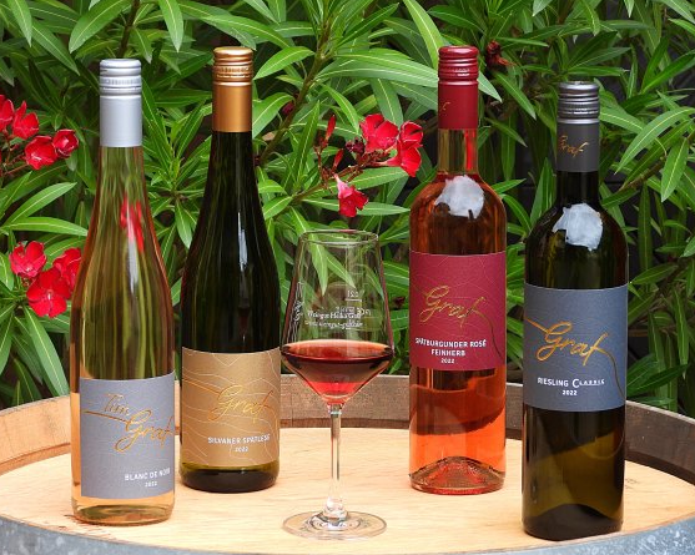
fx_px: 2919
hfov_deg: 13.6
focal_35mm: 142
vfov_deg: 10.9
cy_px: 278
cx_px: 343
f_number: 4
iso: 100
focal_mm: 24.3
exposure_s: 1/60.2
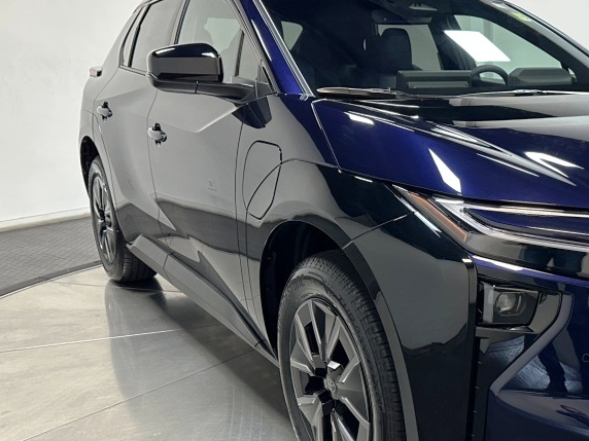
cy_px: 256
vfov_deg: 33.5
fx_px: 732
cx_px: 497
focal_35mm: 43
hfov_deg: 41.3
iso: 400
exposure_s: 1/60
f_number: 1.78
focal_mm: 6.86
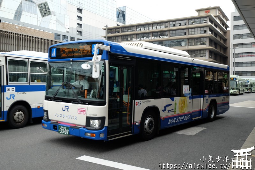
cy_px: 85
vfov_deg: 36.9
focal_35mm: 36
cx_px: 128
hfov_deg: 53.1
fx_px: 255
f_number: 4.5
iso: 200
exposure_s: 1/160
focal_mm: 24
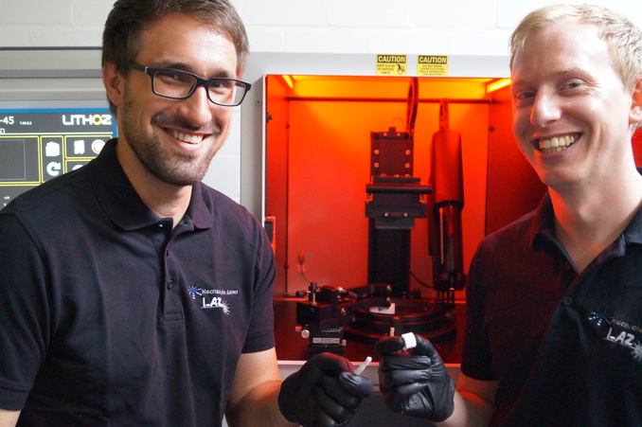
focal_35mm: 42
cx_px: 321
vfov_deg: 31.8
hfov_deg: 46.4
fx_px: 748
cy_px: 214
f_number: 4.5
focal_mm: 28
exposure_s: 1/80
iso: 3200
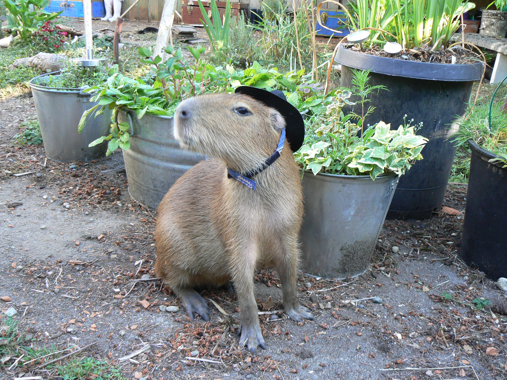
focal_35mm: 36
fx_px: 527
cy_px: 190
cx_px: 254
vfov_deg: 39.7
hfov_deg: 51.4
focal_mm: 6
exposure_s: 1/30
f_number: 2.8
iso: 80
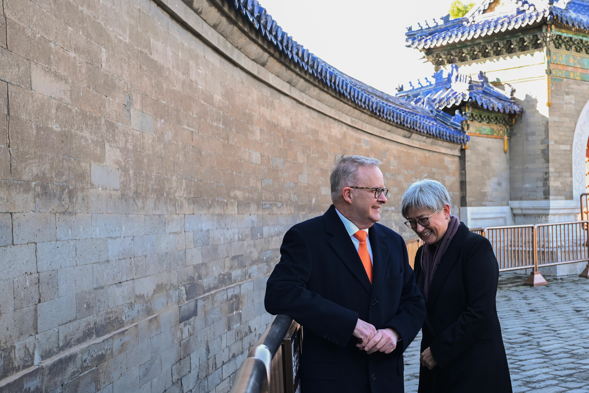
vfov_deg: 36.9
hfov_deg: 53.1
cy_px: 196
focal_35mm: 36
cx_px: 294
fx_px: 589
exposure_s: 1/250
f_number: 5.6
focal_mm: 36
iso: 640
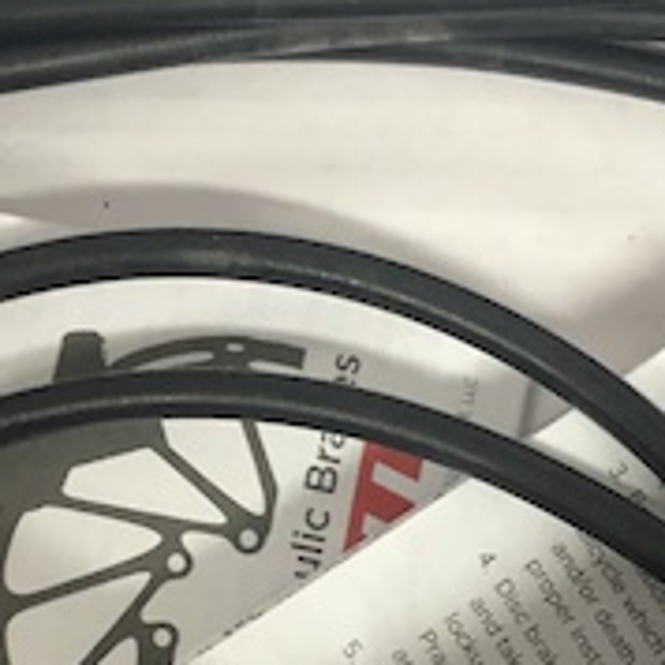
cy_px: 672
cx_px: 374
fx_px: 2413
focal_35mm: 111
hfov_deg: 15.7
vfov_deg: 15.4
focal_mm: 3.99
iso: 64
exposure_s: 1/15
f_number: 1.8
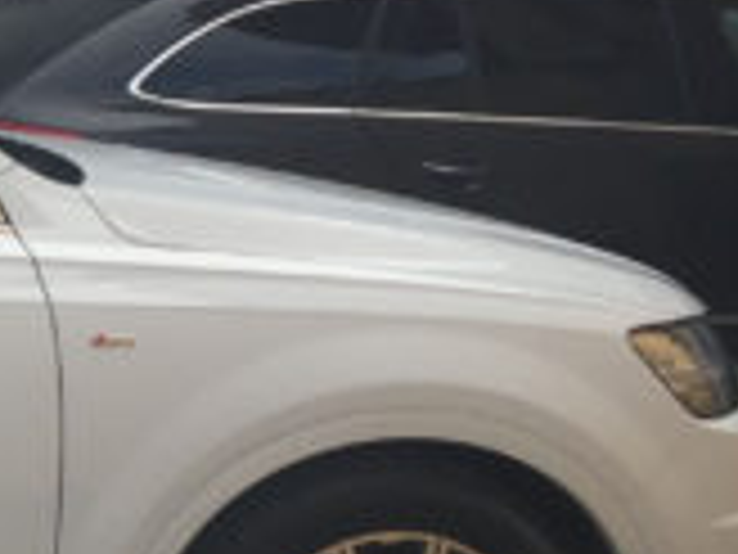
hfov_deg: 12.6
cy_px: 221
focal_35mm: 136
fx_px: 2899
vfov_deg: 10.9
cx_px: -765
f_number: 2.2
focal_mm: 4.15
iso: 32
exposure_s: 1/1582
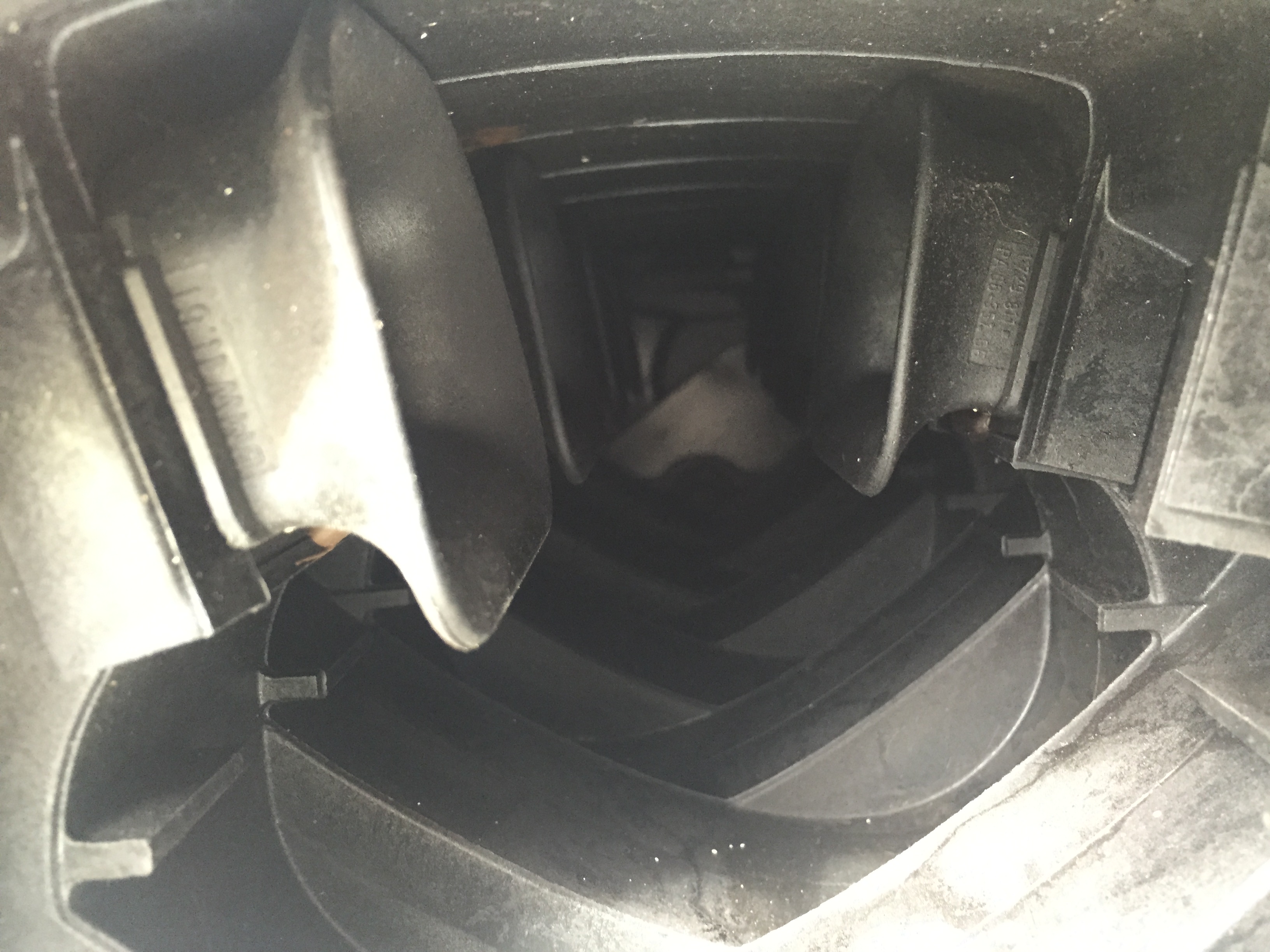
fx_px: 1064
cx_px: 635
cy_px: 476
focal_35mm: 29
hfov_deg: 61.7
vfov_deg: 48.2
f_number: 2.2
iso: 250
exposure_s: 1/30
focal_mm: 4.15
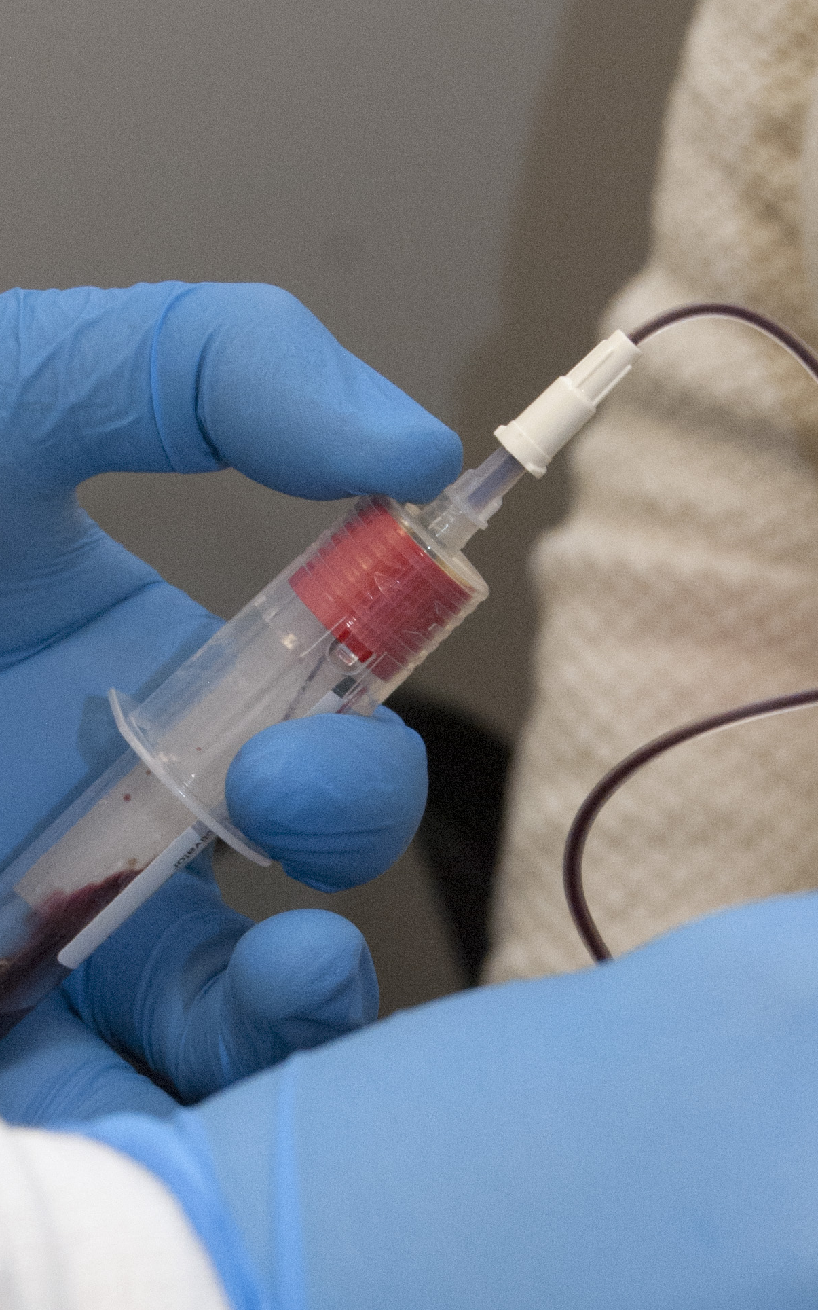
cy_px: 1015
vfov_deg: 12.3
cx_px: 476
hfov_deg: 7.8
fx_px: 6031
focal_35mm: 169
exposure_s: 1/60
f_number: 5.6
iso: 800
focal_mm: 55
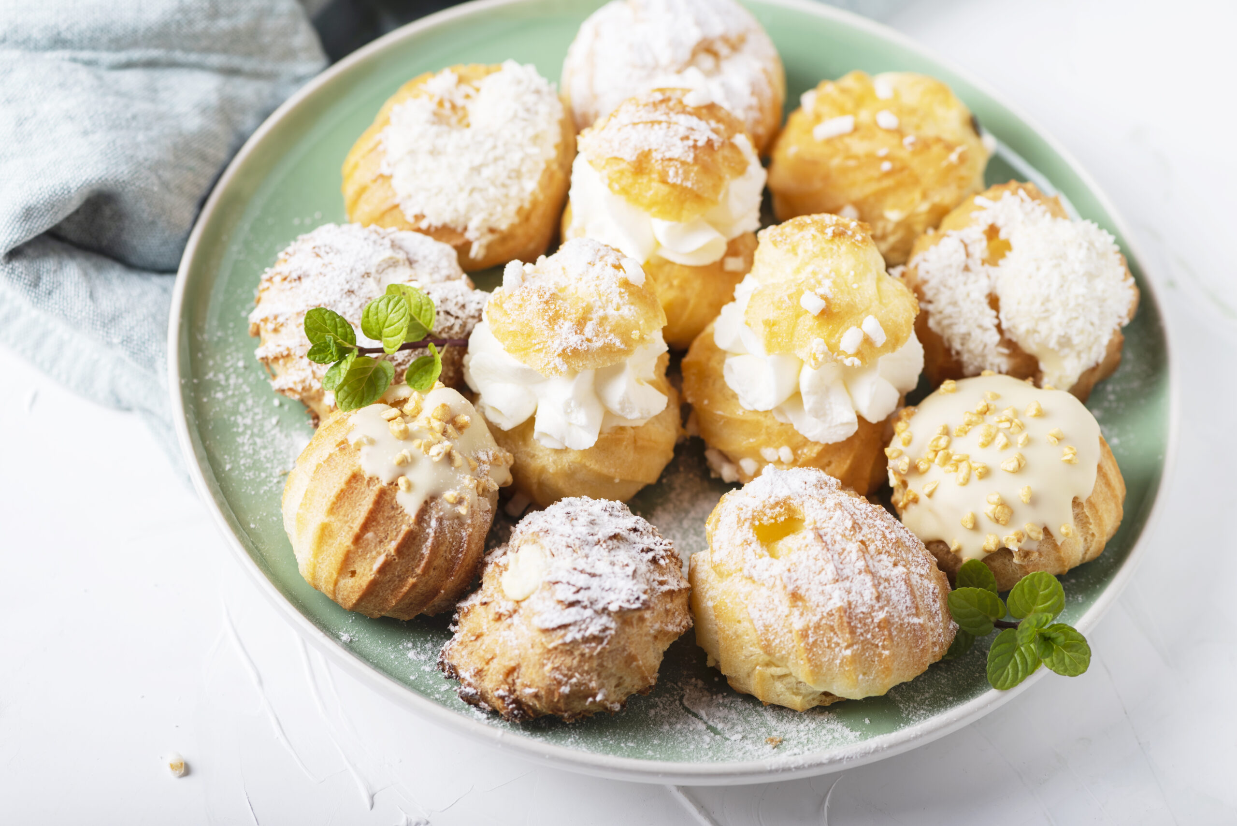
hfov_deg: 19.4
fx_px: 3609
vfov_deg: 13.1
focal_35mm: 105
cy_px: 413
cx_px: 618
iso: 100
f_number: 6.3
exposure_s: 1/200
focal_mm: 105
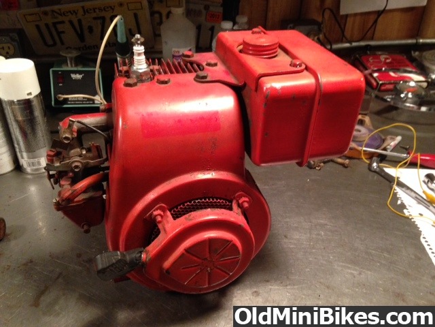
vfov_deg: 42.9
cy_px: 164
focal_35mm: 33
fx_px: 415
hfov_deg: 55.4
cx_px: 218
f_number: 2.4
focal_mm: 4.12
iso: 320
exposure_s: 1/20
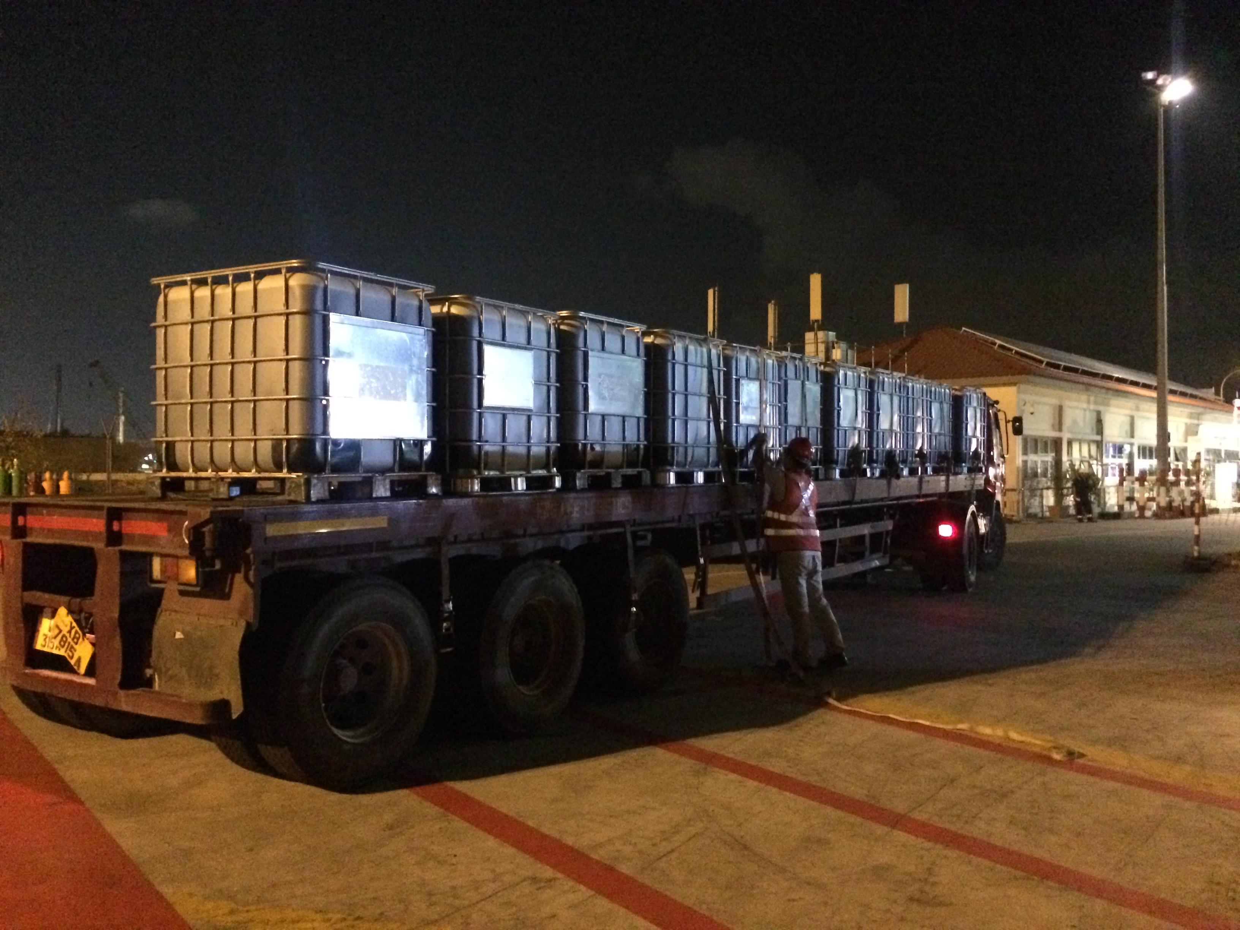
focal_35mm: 29
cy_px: 465
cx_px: 620
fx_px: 1039
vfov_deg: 48.2
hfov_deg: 61.7
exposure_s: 1/17
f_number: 2.2
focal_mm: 4.15
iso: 2000
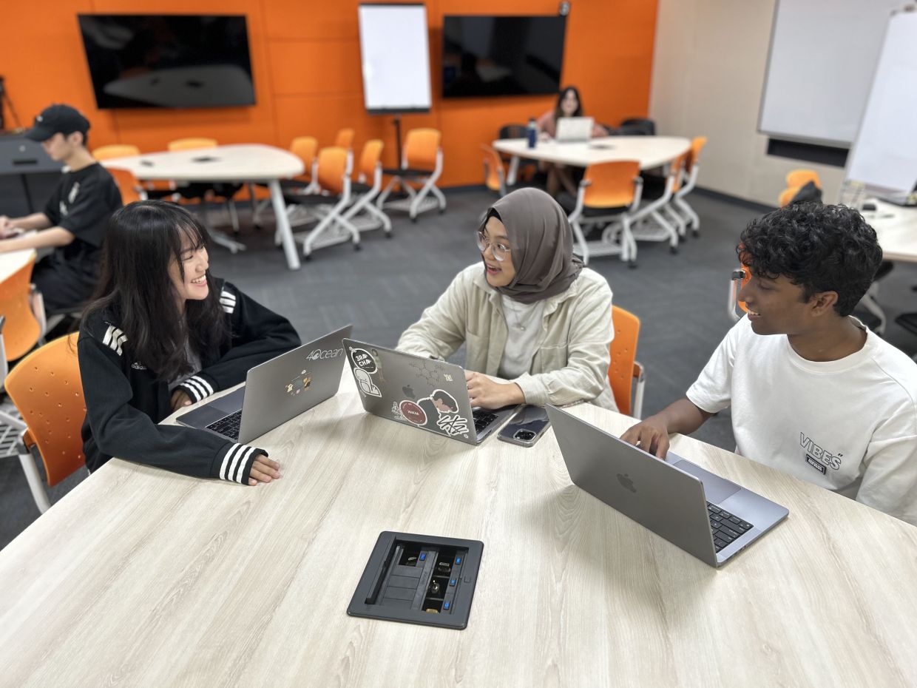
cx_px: 458
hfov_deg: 67.3
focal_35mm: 26
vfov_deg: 53.1
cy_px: 344
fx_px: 689
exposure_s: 1/50
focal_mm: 5.7
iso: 64
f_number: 1.5
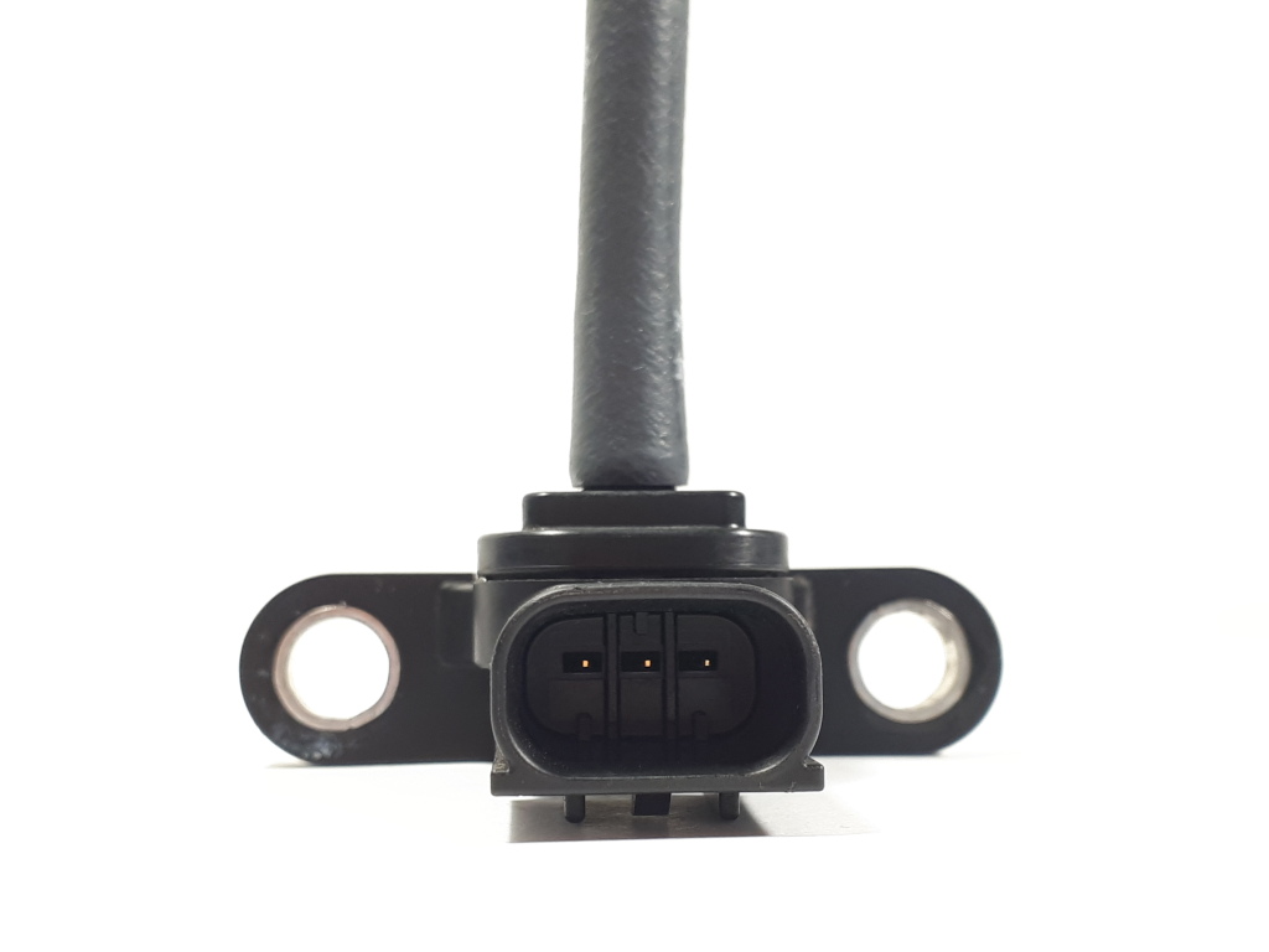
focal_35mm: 27
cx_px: 634
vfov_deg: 51.4
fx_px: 990
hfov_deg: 65.3
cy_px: 476
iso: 64
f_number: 1.9
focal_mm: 3.6
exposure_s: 1/33
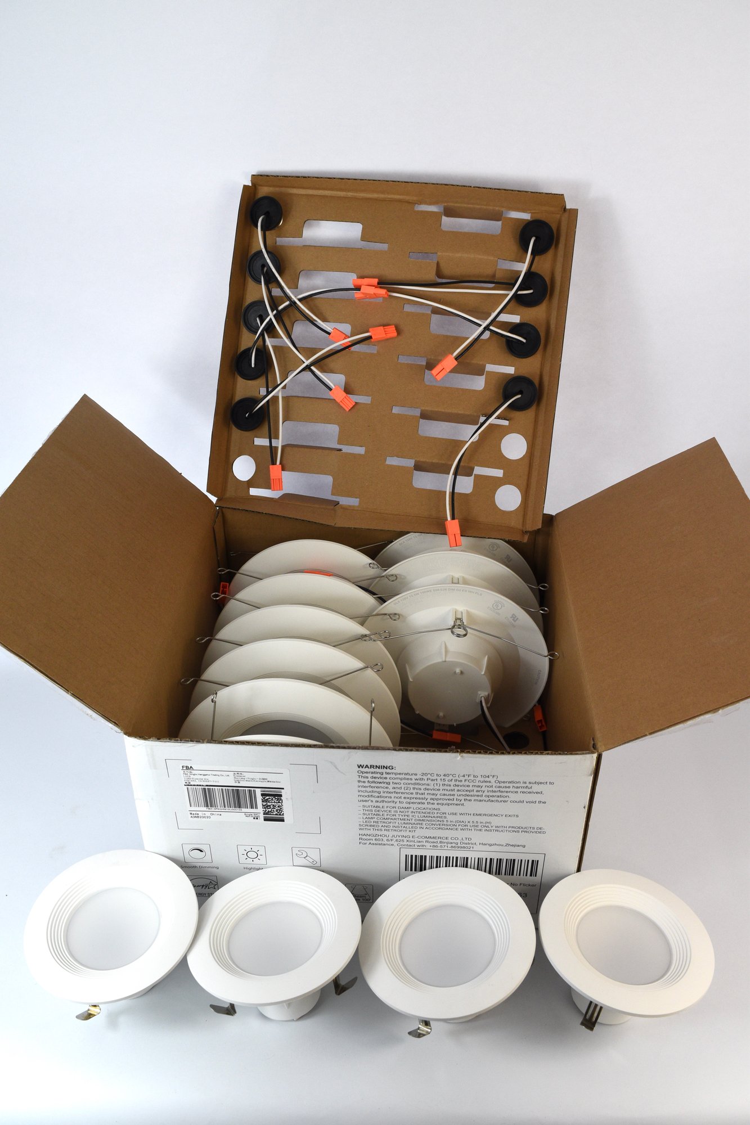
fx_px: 938
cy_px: 562
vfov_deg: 61.9
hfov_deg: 43.6
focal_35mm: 30
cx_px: 375
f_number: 8
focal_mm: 20
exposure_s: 1/200
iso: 400
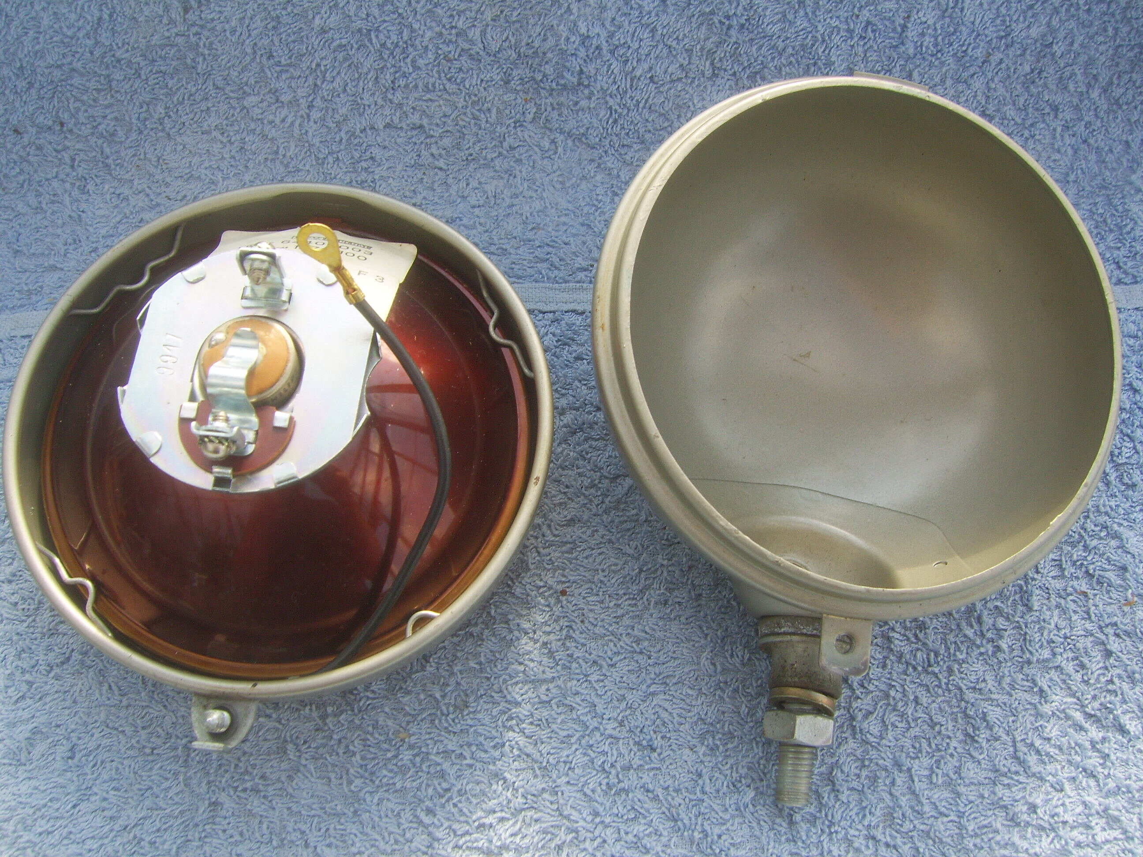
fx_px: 1255
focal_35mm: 38
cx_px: 572
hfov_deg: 49.0
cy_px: 428
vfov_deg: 37.7
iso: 50
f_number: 5.1
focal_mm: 7.8
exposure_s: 1/80
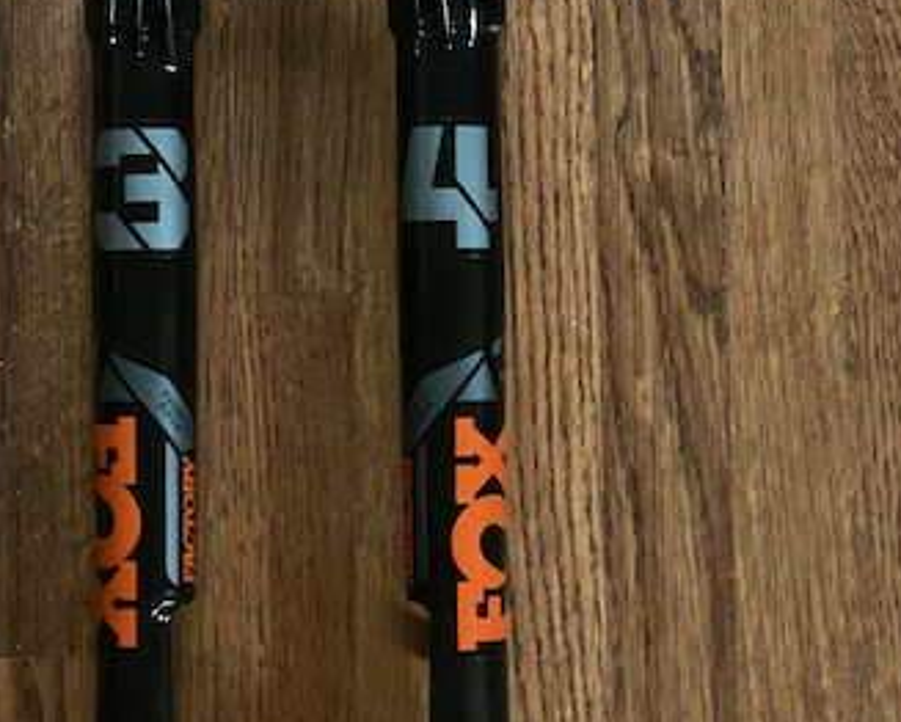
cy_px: 50
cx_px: 270
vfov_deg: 12.3
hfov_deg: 15.5
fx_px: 3309
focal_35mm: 124
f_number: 2
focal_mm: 6
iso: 1250
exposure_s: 1/30
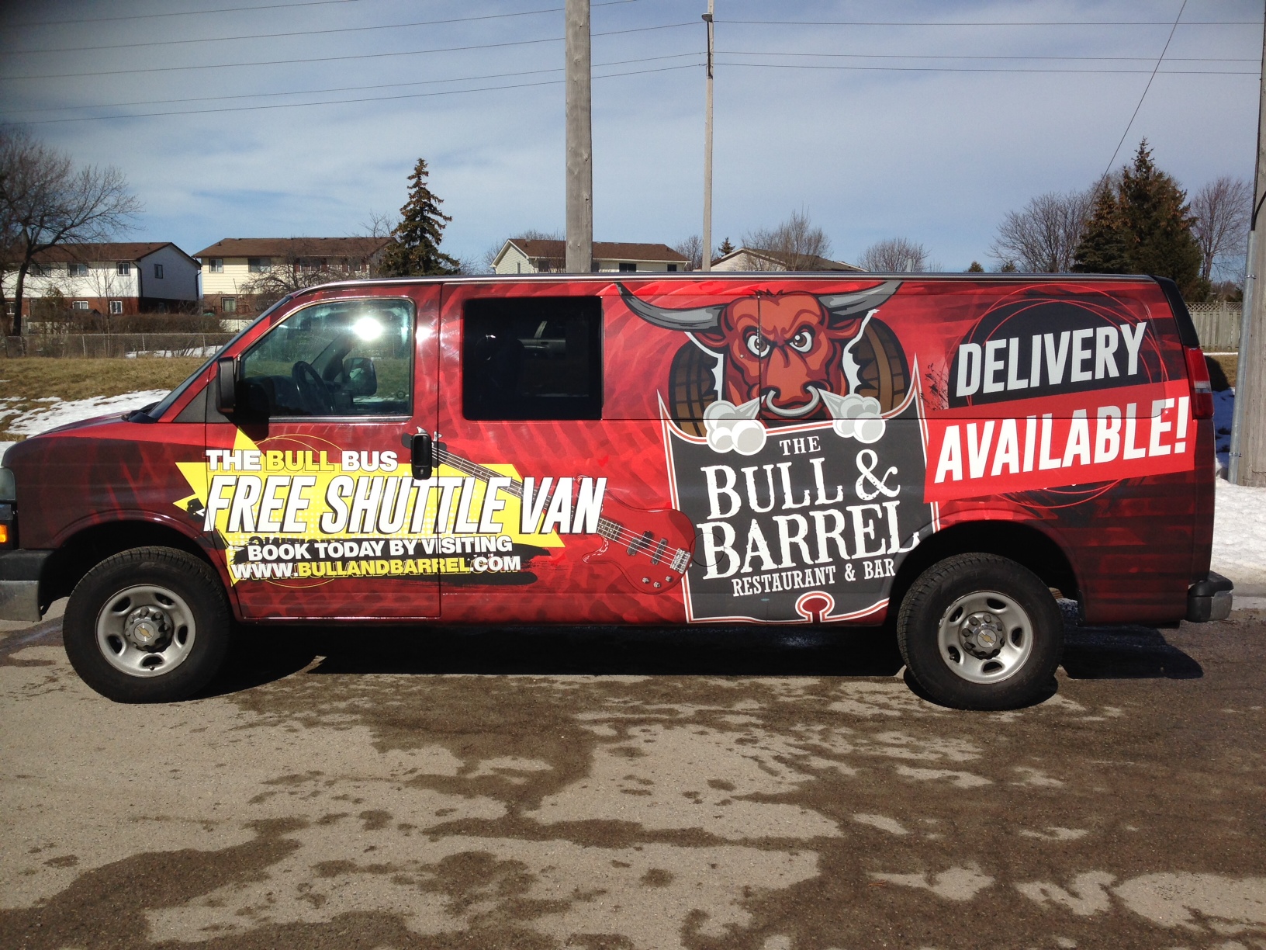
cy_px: 475
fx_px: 1207
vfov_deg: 42.9
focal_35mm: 33
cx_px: 633
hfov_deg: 55.4
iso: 50
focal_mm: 4.12
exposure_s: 1/3623
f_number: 2.4
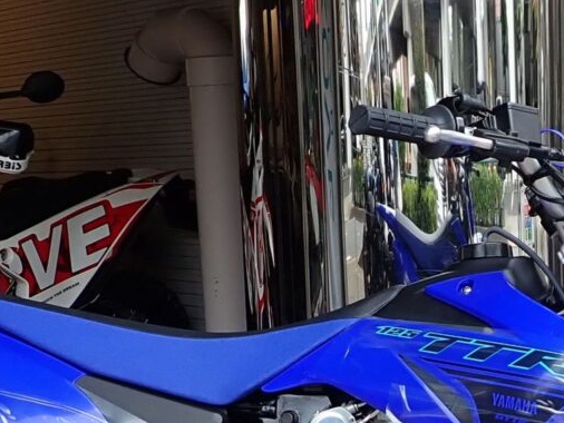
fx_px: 1288
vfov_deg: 18.2
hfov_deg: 24.4
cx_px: 443
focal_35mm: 79
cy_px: 432
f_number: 2.8
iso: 100
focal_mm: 4.5
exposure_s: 1/125
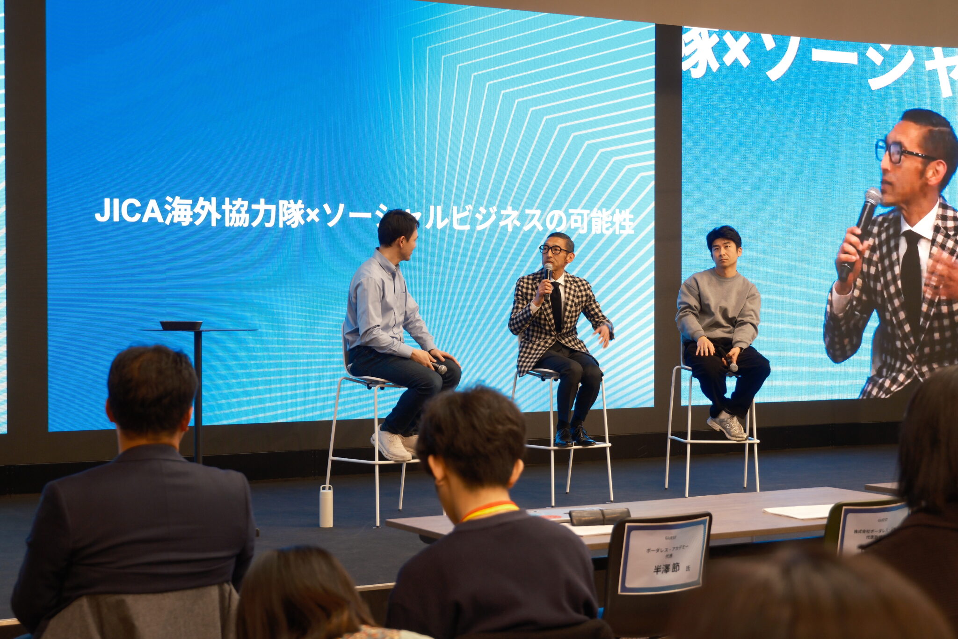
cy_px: 320
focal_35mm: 61
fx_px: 1623
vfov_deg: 22.3
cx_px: 479
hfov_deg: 32.9
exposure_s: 1/58
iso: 1000
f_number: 4.3
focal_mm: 40.8
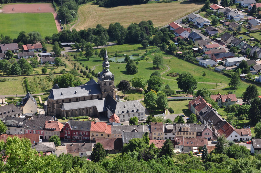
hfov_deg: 20.9
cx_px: 130
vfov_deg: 14.0
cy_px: 86
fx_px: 706
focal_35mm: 98
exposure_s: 1/250
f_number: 10
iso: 250
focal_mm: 65
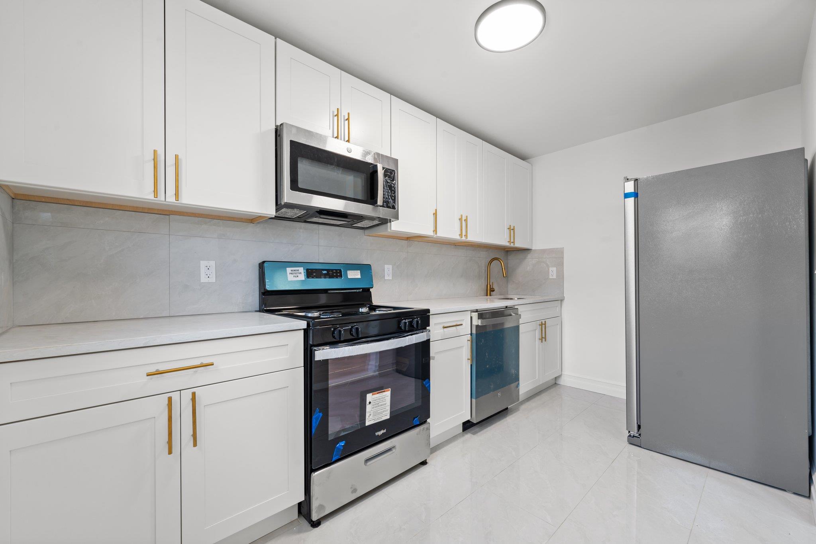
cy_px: 272
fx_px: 317
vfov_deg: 81.2
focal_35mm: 14
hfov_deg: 104.3
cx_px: 408
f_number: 10
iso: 200
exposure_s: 1/2.5
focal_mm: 14
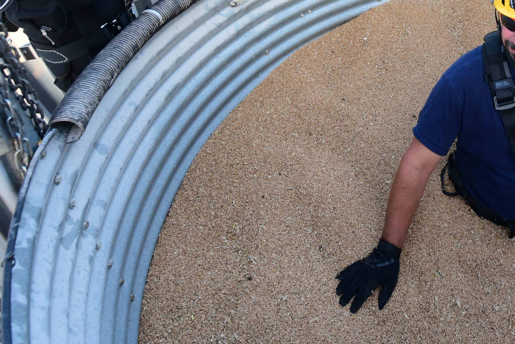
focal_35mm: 31
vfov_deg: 37.9
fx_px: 444
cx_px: 443
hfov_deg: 54.2
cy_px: 2
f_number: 6.3
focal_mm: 14
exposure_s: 1/160
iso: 2000
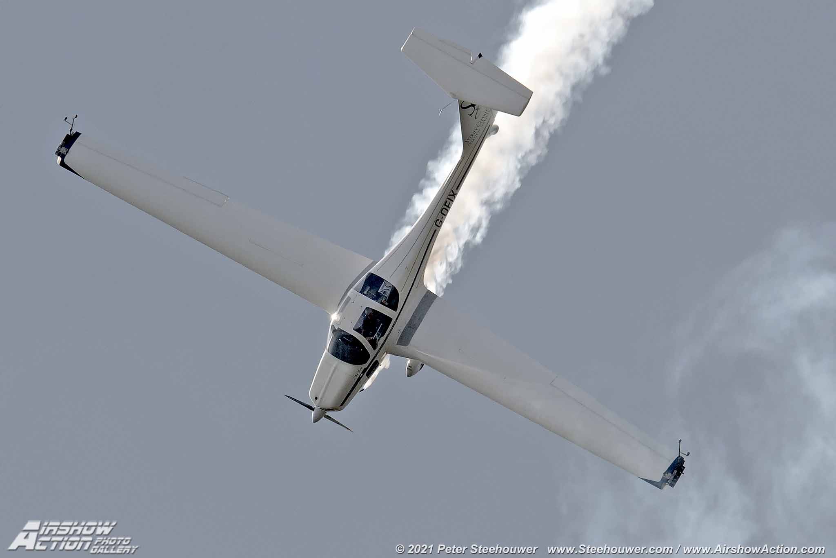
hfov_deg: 3.4
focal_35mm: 600
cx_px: 418
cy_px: 279
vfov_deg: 2.3
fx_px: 13941
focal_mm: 400
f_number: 11
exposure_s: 1/500
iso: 140
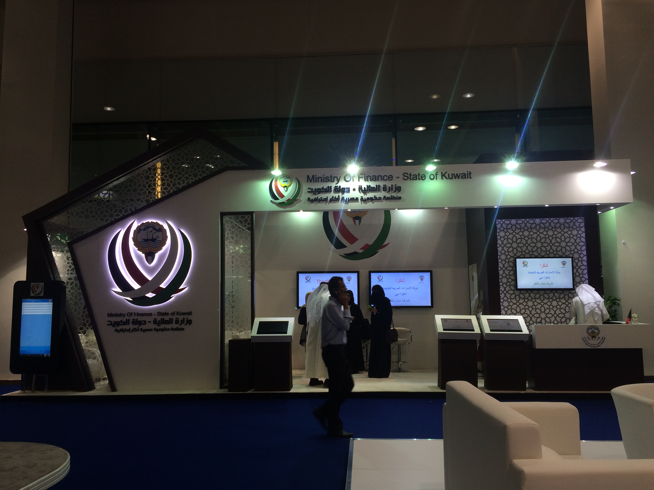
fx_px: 548
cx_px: 327
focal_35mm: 29
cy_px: 245
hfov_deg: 61.7
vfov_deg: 48.2
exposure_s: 1/50
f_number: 2.2
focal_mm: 4.15
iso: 32
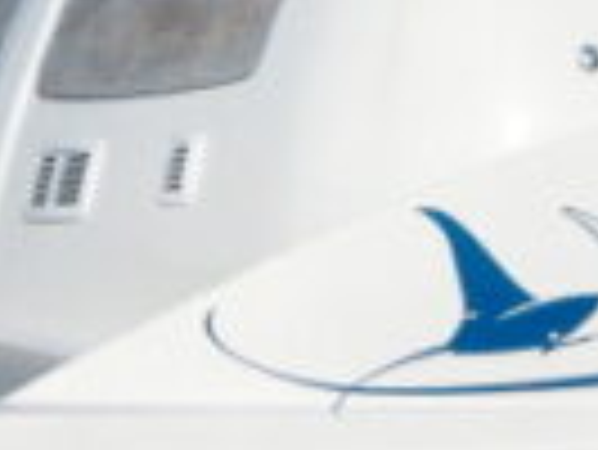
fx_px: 9562
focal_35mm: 553
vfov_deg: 2.7
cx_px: 1574
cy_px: 356
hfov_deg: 3.5
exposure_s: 1/250
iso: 100
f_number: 11
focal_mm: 15.7
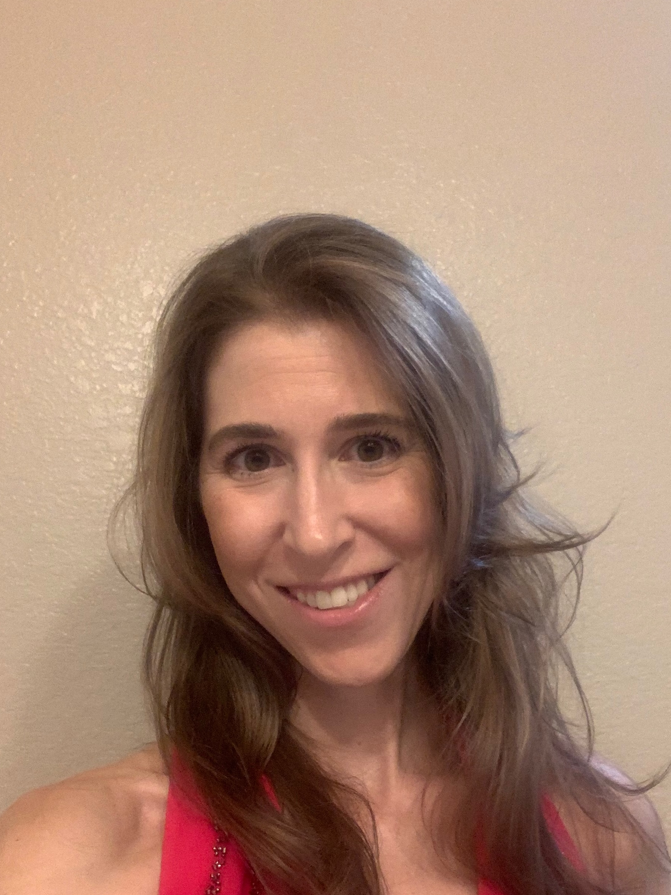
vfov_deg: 44.4
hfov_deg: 34.3
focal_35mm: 42
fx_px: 1085
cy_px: 564
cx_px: 368
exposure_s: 1/30
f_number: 2.2
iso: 250
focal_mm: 2.87
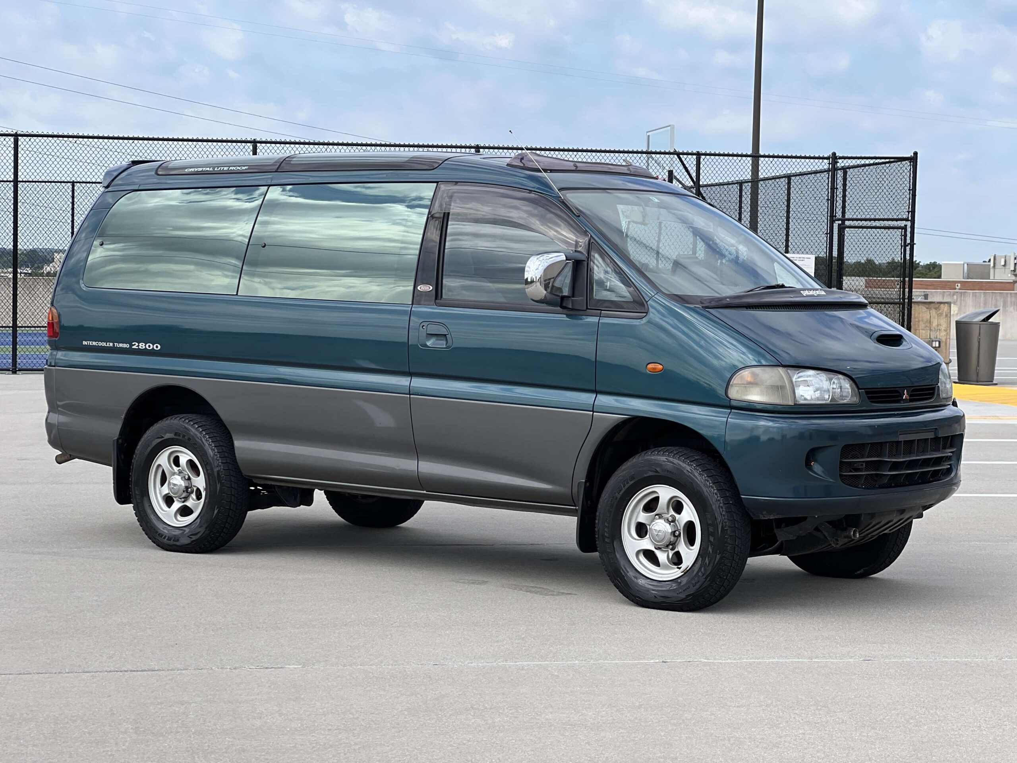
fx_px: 2262
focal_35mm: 77
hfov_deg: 25.3
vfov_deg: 19.1
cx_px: 508
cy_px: 382
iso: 32
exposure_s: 1/475
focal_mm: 9
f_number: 2.8
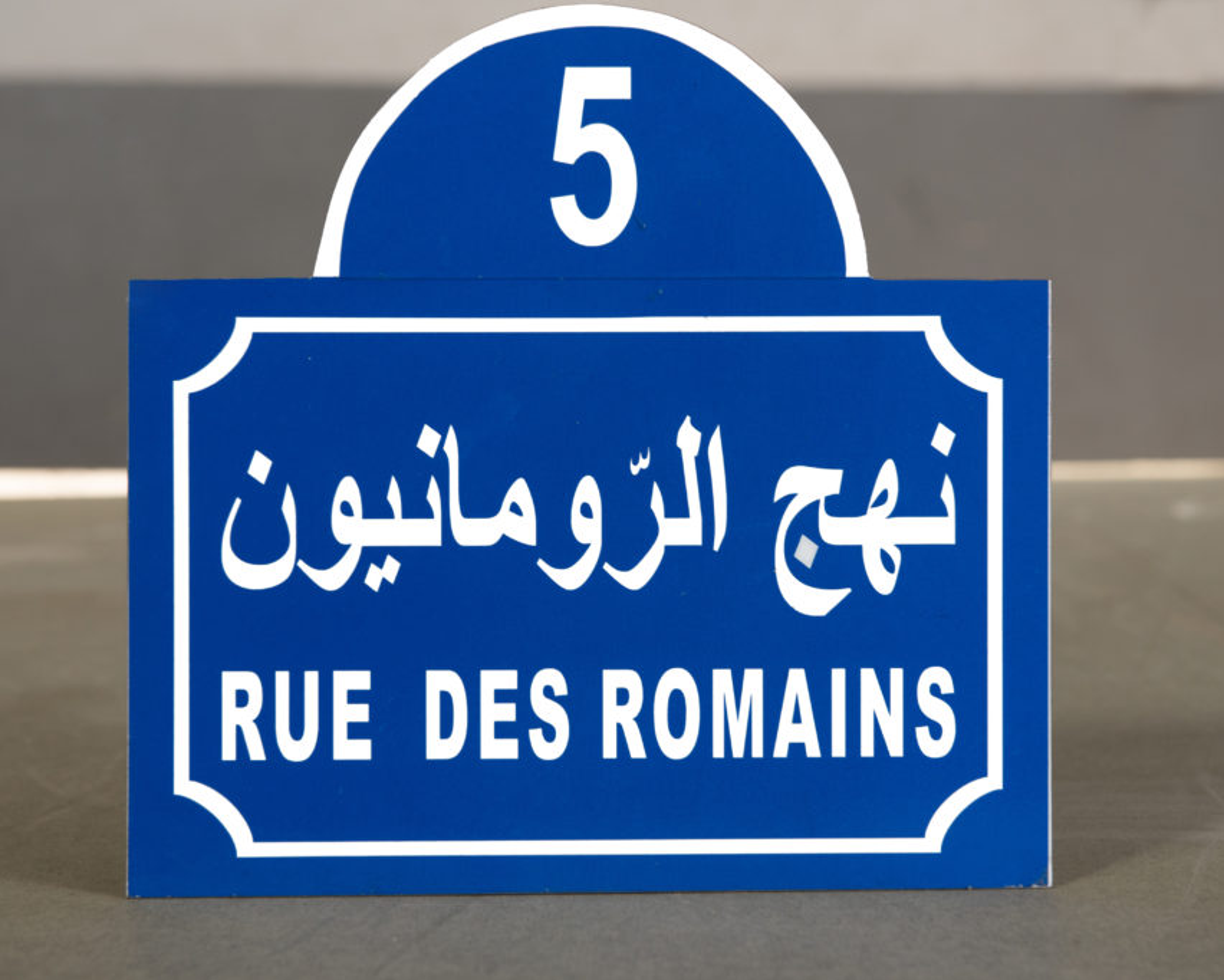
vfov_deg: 19.4
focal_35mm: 79
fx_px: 2862
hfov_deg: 24.1
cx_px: 586
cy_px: 490
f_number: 5.6
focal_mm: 70
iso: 320
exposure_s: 1/60
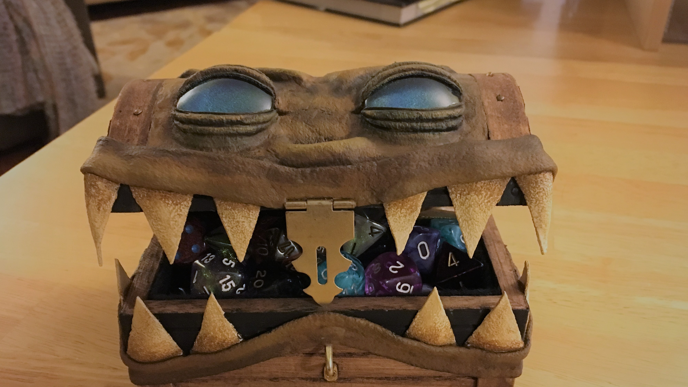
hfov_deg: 61.0
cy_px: 226
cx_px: 345
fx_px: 584
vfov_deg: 36.6
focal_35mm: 32
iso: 320
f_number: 2.2
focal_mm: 4.15
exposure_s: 1/15
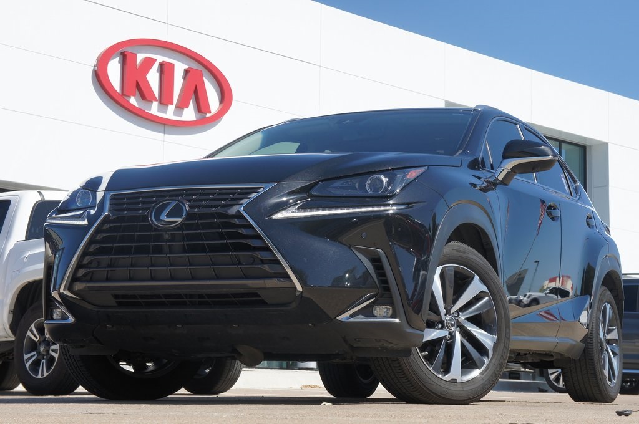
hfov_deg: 26.5
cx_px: 320
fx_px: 1356
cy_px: 212
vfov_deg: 17.8
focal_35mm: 76
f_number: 9
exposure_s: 1/320
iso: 200
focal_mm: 51
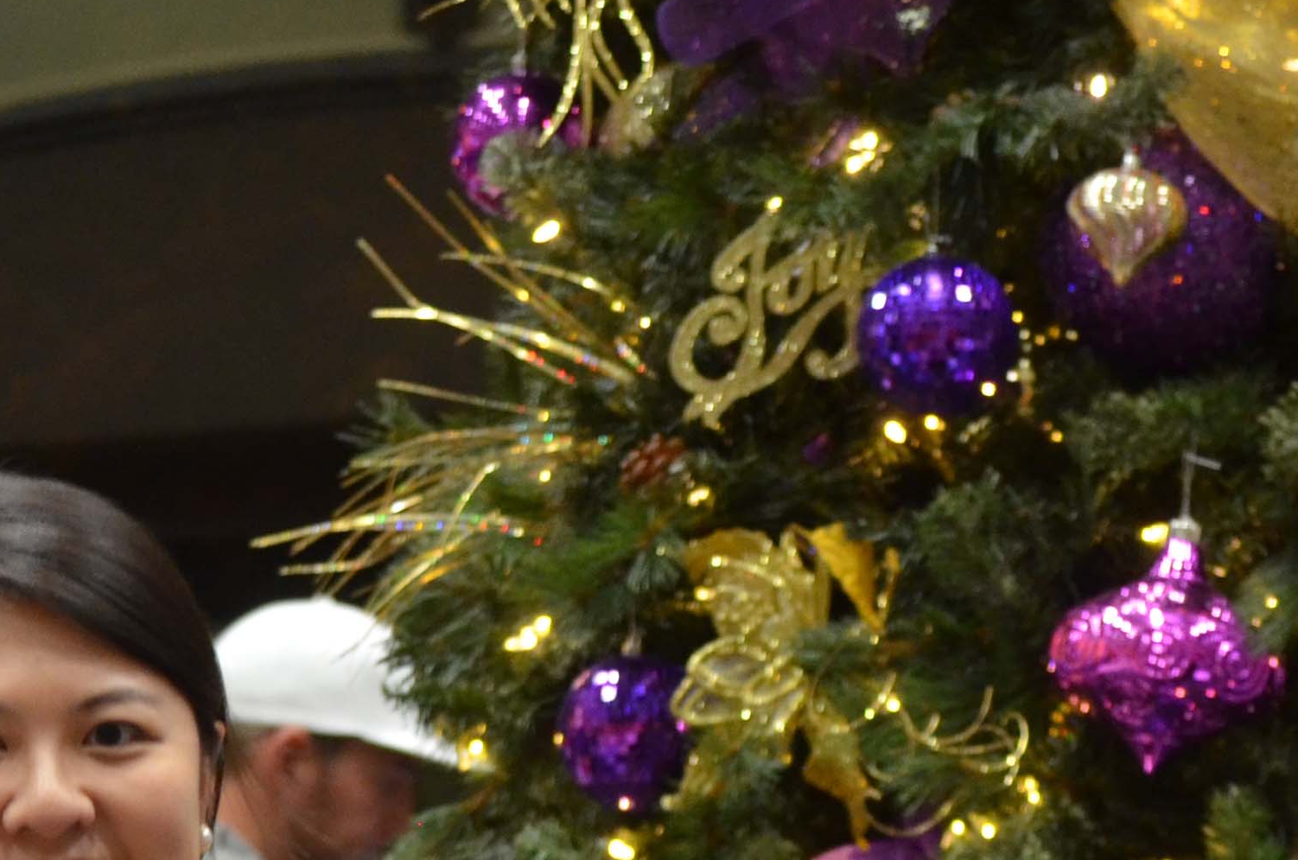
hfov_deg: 7.6
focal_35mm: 271
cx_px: 716
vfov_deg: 5.0
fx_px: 9738
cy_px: 1303
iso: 1100
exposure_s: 1/15
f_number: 4
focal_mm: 55
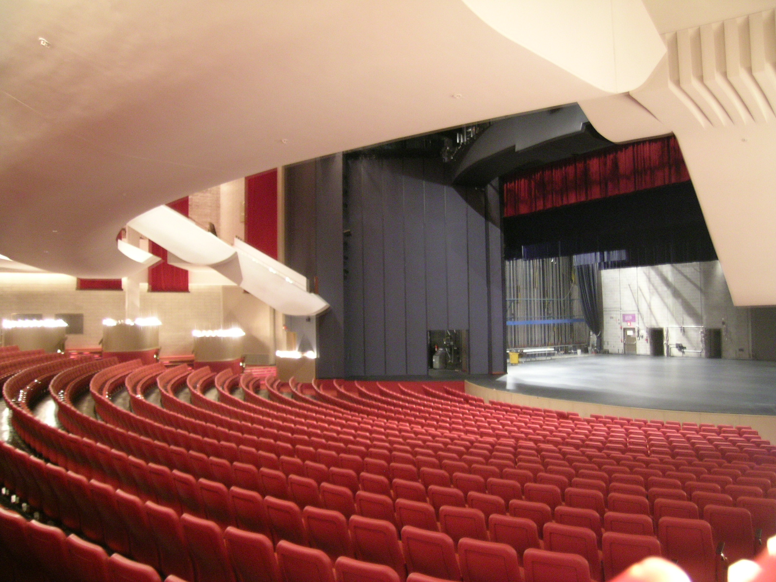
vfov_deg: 49.7
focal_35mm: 28
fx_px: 628
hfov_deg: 63.4
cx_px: 388
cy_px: 291
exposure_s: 1/1.1
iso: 200
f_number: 2.8
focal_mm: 5.8
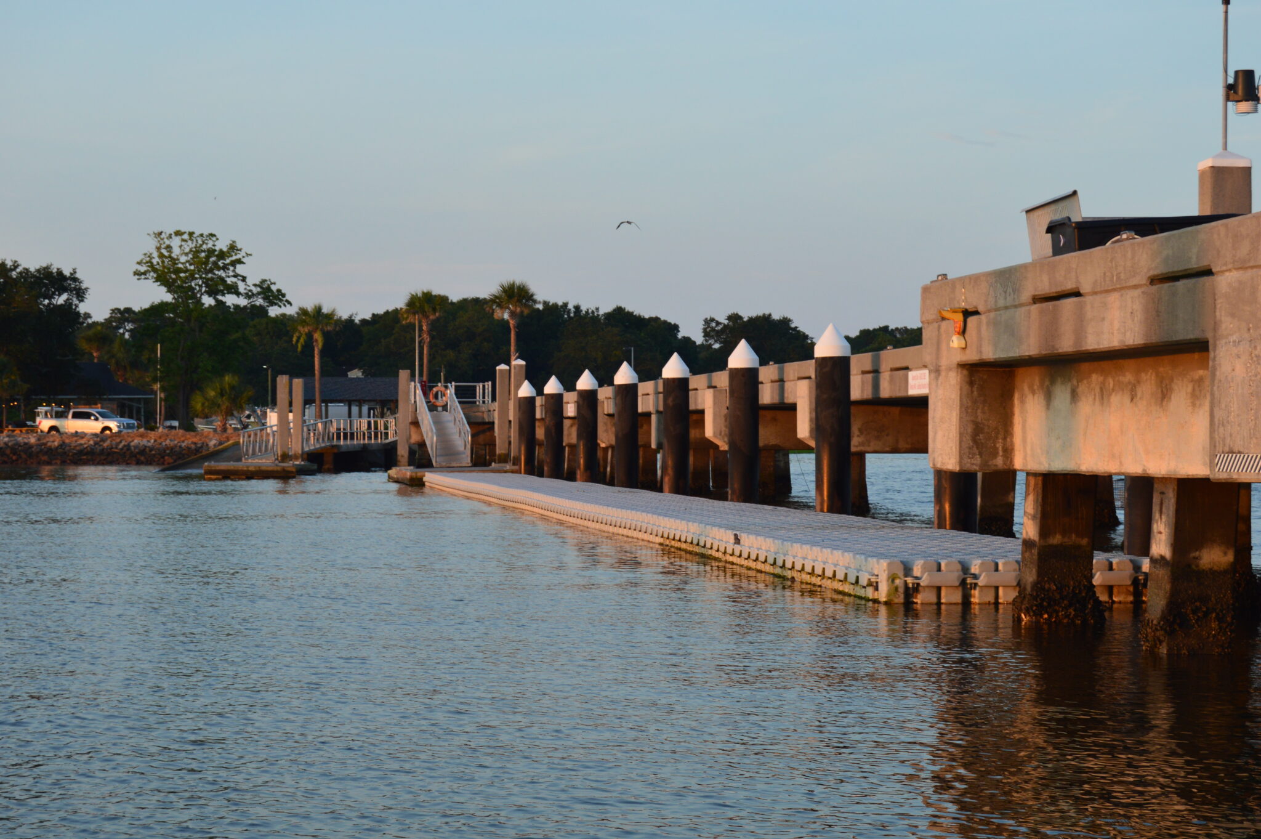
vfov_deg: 16.5
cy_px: 420
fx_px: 2887
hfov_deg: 24.6
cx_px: 630
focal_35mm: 82
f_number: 9
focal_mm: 55
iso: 400
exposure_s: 1/160
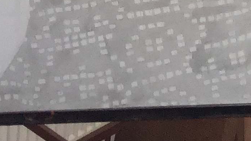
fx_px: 1051
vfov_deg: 6.8
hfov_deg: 13.6
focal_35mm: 158
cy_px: -309
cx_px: 81
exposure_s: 1/33
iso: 40
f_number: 2.4
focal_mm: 3.3
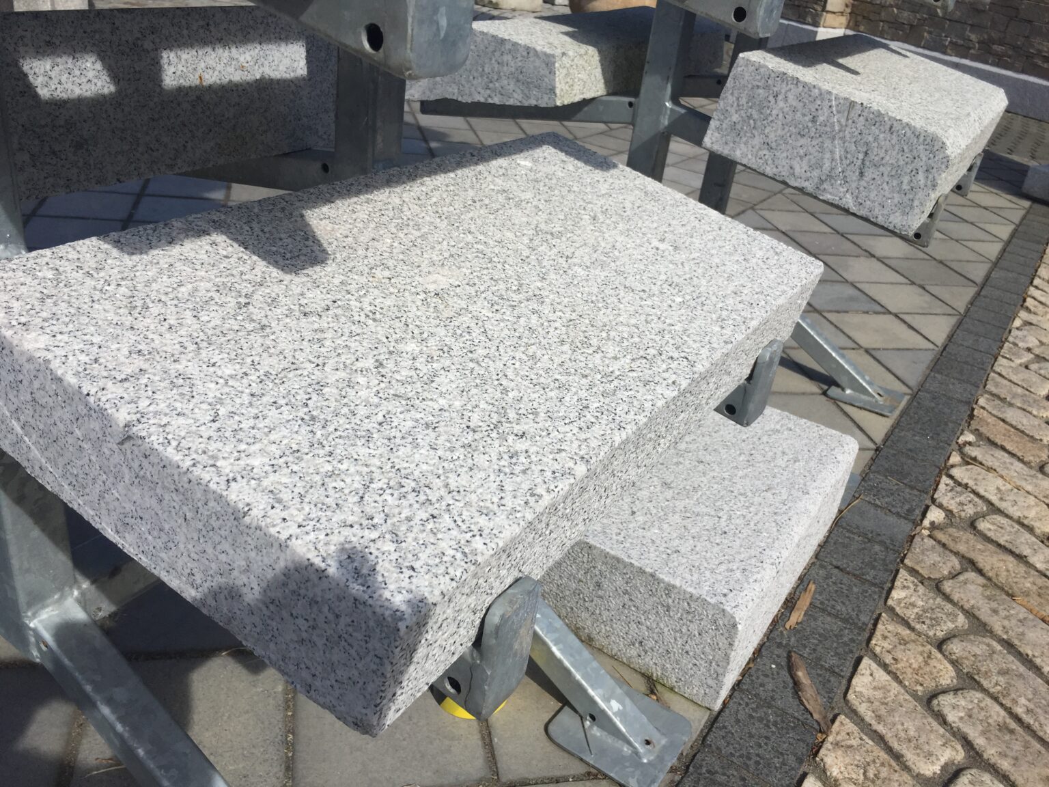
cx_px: 524
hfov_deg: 61.7
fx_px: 879
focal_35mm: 29
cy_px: 394
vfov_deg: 48.2
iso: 32
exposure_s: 1/2825
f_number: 2.2
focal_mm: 4.15
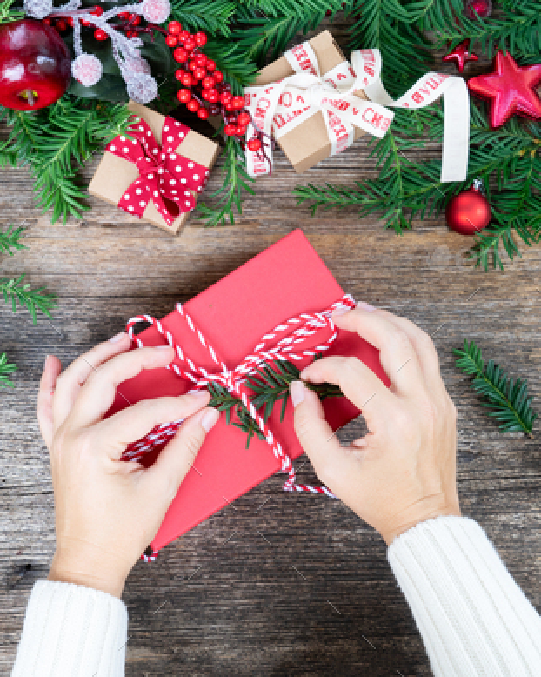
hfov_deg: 23.8
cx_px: 238
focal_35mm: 64
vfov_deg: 29.6
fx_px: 1281
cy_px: 340
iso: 500
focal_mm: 45
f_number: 7.1
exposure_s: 1/80
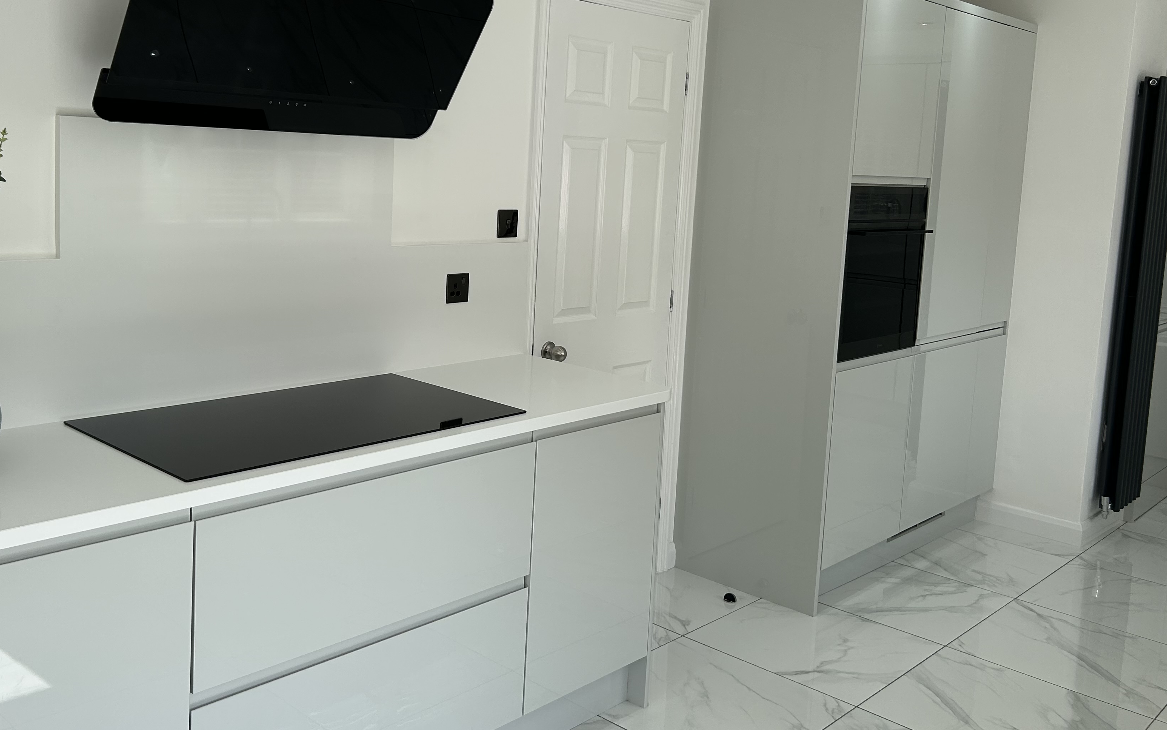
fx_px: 1081
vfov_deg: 37.1
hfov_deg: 56.5
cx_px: 513
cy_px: 277
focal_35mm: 34
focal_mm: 5.7
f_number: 1.5
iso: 50
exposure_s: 1/859
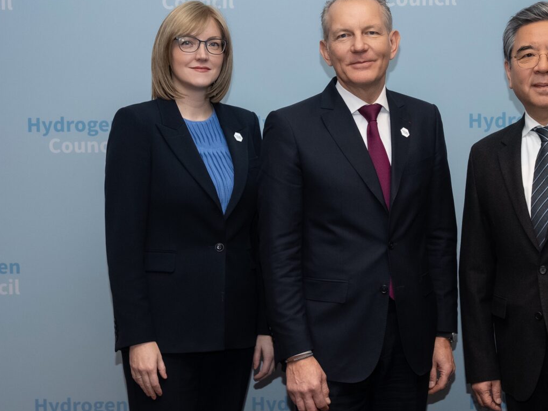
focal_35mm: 84
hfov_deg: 23.2
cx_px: 366
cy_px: 203
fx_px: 1330
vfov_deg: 17.6
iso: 2000
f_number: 5.6
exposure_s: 1/160
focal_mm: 58
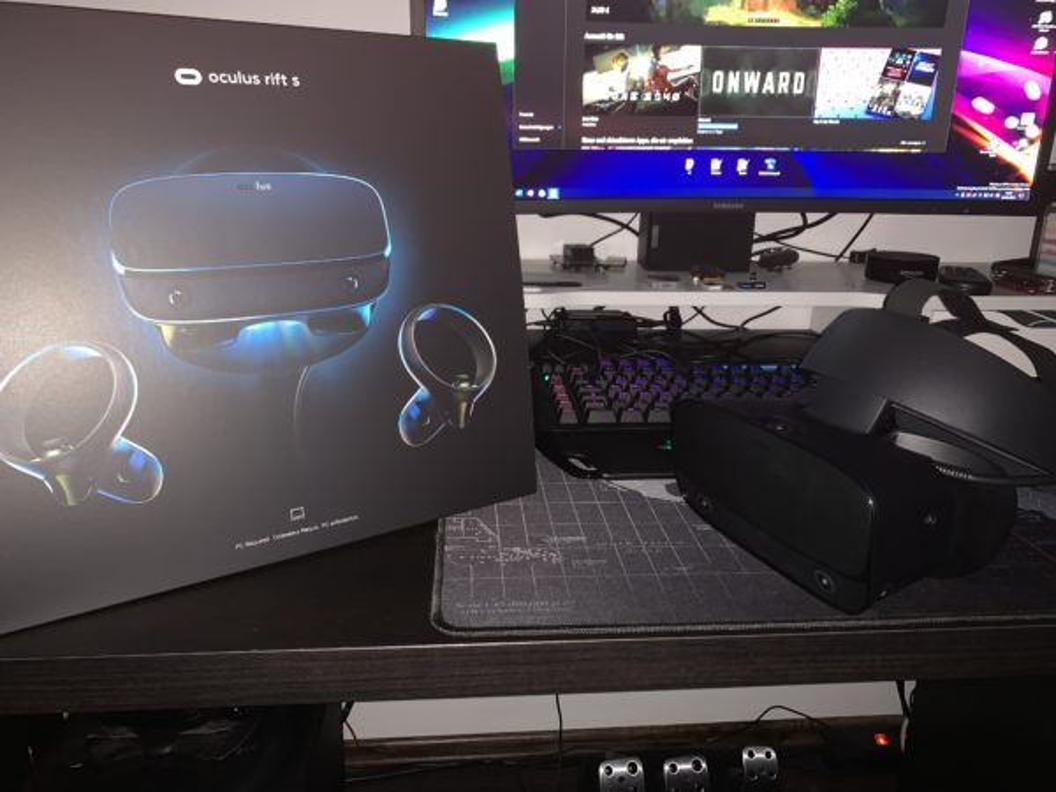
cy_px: 396
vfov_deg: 53.1
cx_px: 528
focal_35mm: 26
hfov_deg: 67.3
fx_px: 793
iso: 64
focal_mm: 4.25
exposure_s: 1/14
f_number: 1.8
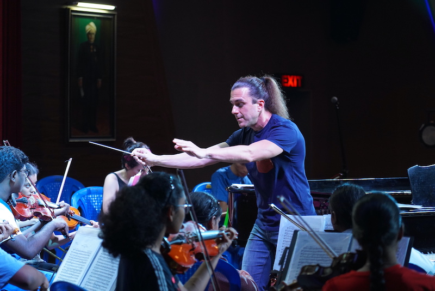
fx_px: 1269
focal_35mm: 105
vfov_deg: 13.1
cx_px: 218
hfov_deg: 19.4
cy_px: 146
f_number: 4
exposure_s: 1/160
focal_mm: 105
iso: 3200
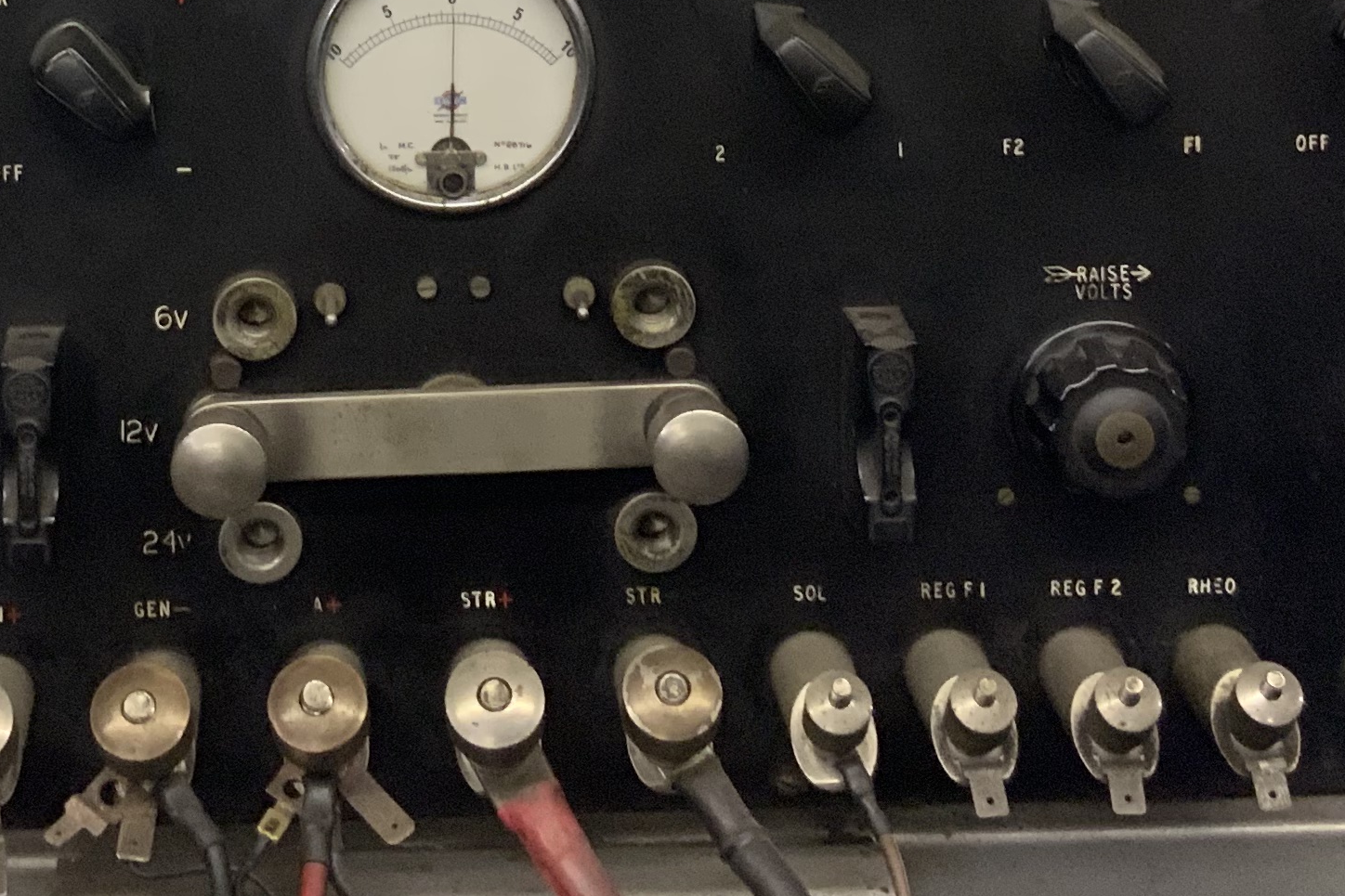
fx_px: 3138
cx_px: 427
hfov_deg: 24.1
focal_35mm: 84
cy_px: -229
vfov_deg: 15.6
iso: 100
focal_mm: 3
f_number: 1.8
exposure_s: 1/50
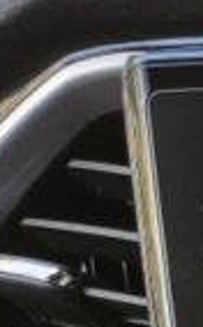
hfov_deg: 7.4
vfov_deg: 13.5
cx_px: 750
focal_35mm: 138
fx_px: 1229
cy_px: 601
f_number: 1.8
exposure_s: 1/100
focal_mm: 5
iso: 80
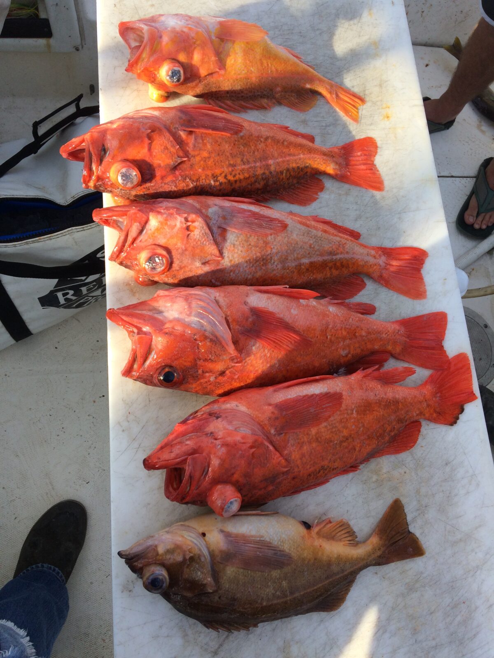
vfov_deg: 61.7
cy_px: 329
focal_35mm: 29
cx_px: 247
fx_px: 552
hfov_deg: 48.2
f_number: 2.2
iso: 32
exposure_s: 1/570
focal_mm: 4.15
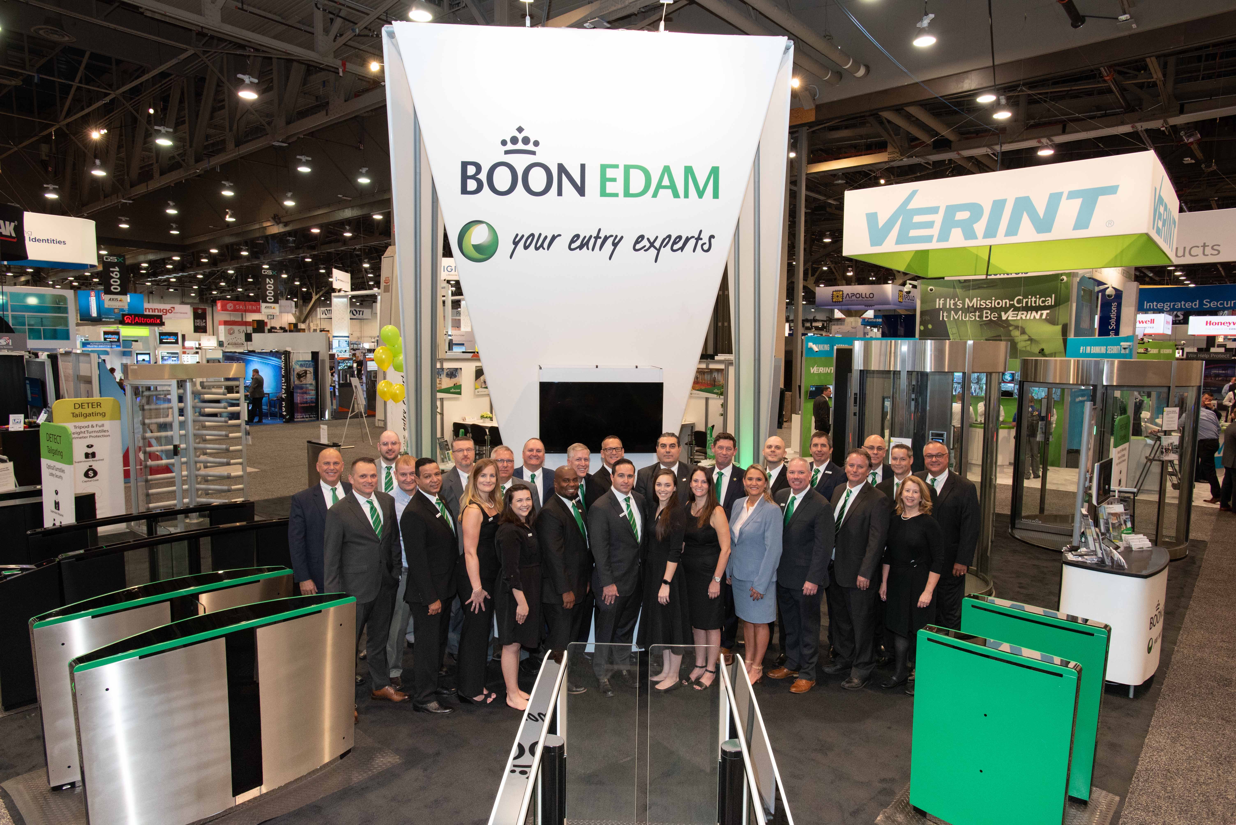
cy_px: 412
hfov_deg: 78.6
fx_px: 756
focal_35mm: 22
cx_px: 618
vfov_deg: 57.3
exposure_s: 1/80
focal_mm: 22
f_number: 7.1
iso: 2000
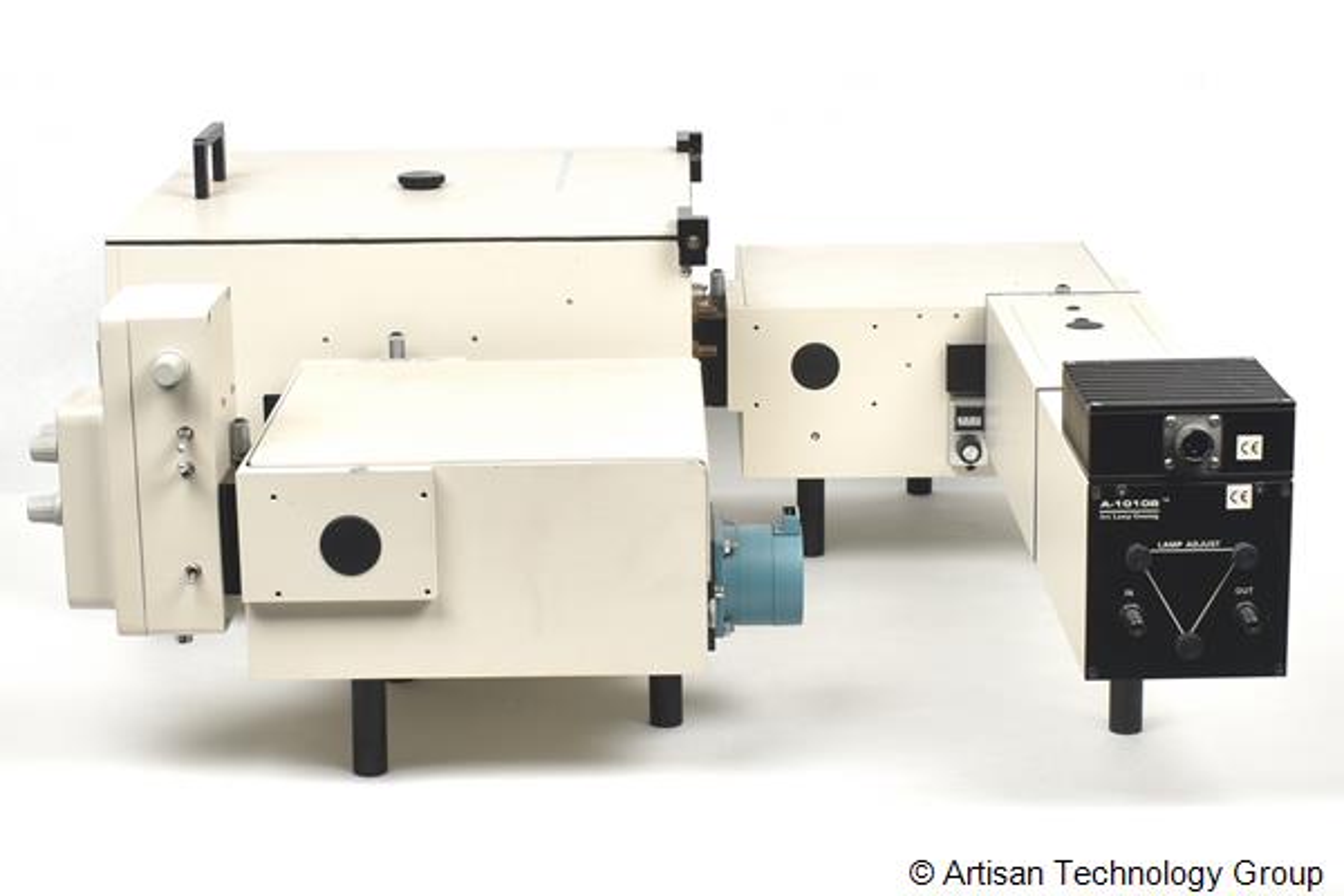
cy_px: 448
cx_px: 672
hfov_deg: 51.3
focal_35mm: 38
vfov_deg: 35.5
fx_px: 1400
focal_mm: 25
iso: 100
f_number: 10
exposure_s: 1/200
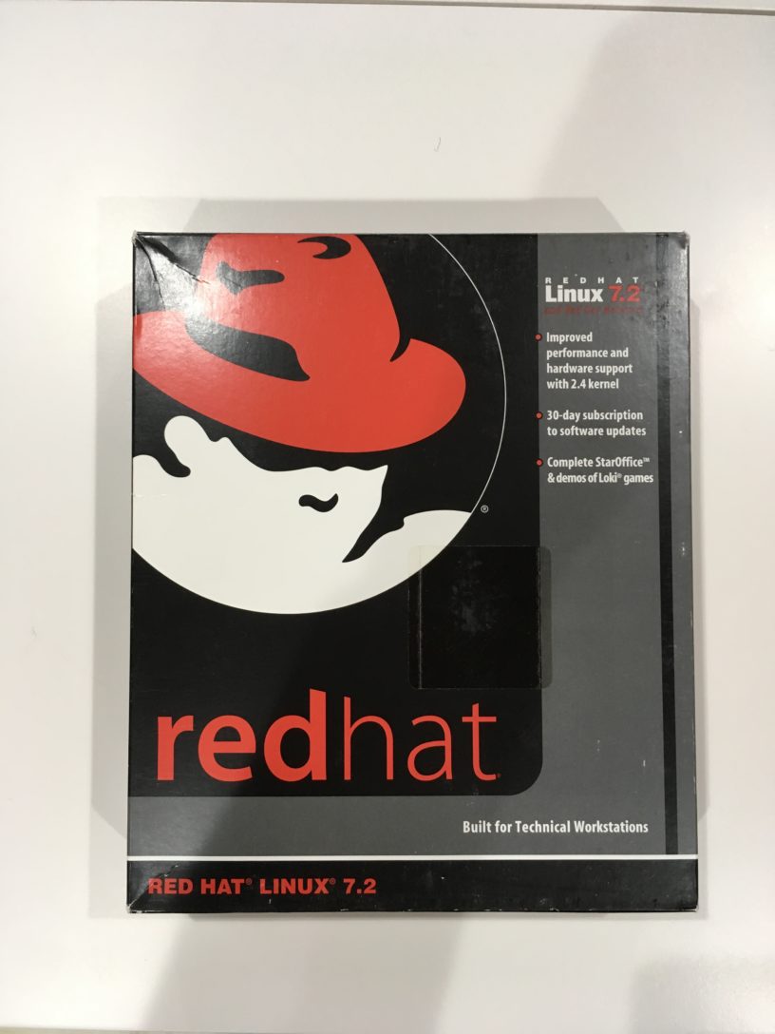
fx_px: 866
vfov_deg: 61.7
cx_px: 388
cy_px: 517
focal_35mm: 29
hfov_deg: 48.2
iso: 100
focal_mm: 4.15
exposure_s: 1/30
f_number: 2.2
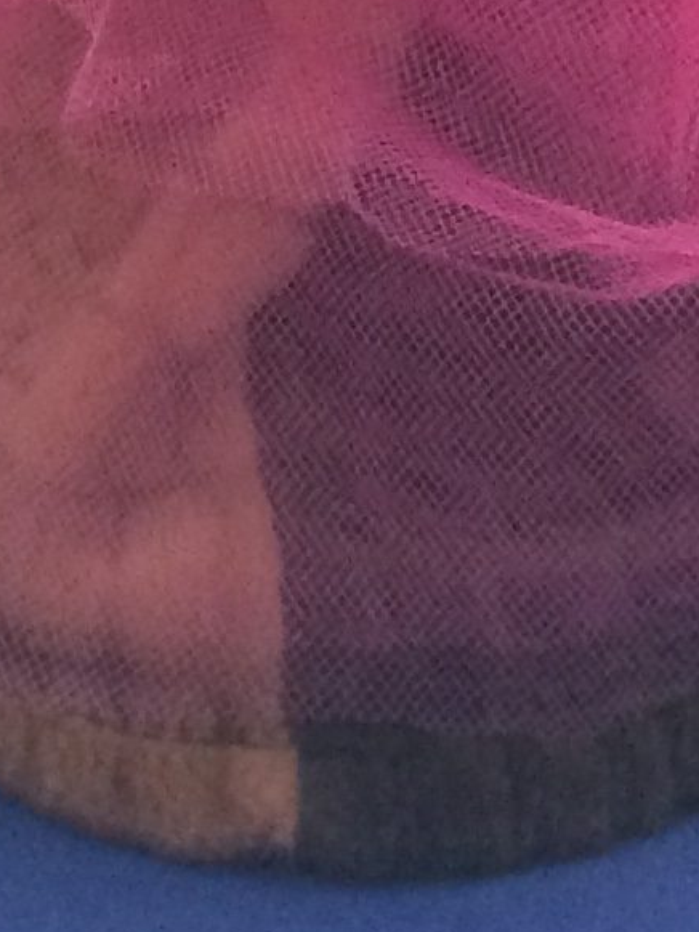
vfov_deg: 10.5
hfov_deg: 8.8
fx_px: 4387
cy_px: -1266
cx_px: -415
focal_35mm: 163
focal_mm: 4.15
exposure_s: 1/30
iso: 125
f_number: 2.2
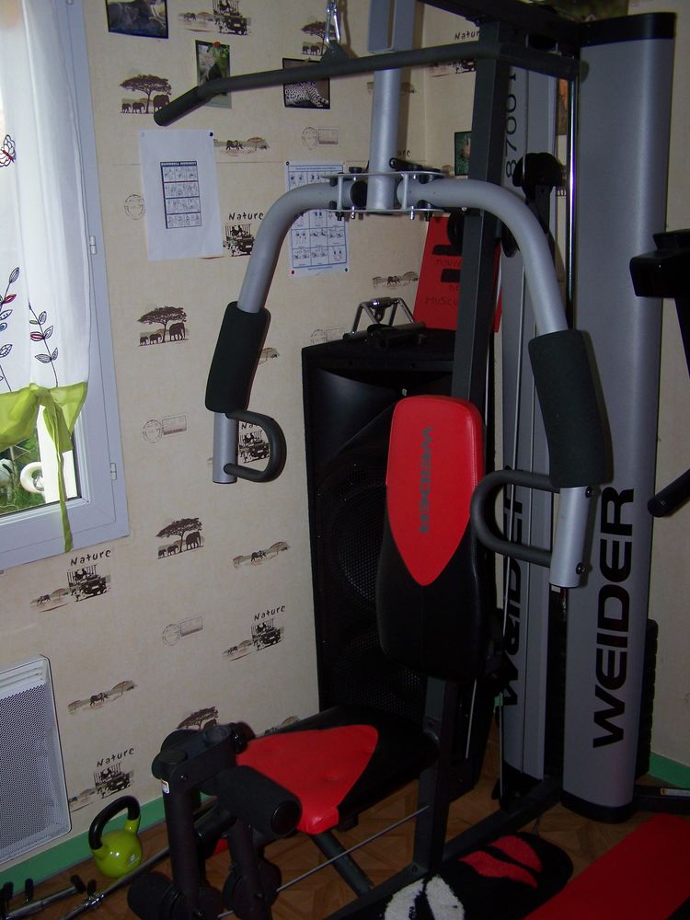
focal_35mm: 38
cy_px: 460
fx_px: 1010
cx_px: 345
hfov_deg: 37.7
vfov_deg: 49.0
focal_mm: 6.3
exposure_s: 1/60
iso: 80
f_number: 2.8
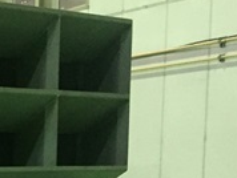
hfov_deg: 17.1
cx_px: -117
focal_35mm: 104
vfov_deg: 13.5
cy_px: 260
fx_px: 713
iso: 320
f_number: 2.2
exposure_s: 1/17
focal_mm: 4.15
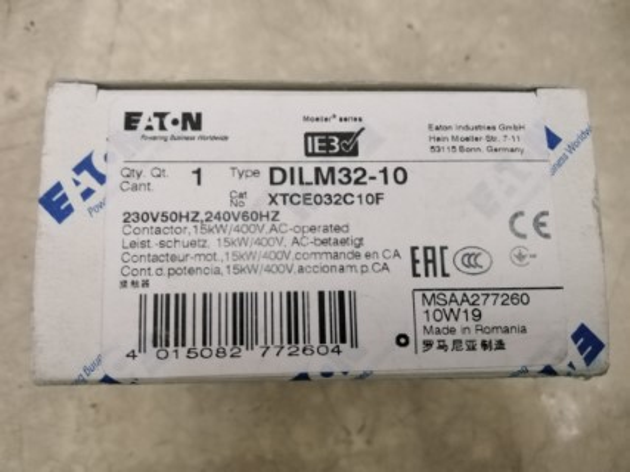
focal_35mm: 26
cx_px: 315
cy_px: 236
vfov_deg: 53.0
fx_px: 473
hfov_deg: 67.3
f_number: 1.8
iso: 419
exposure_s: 1/30
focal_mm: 3.59
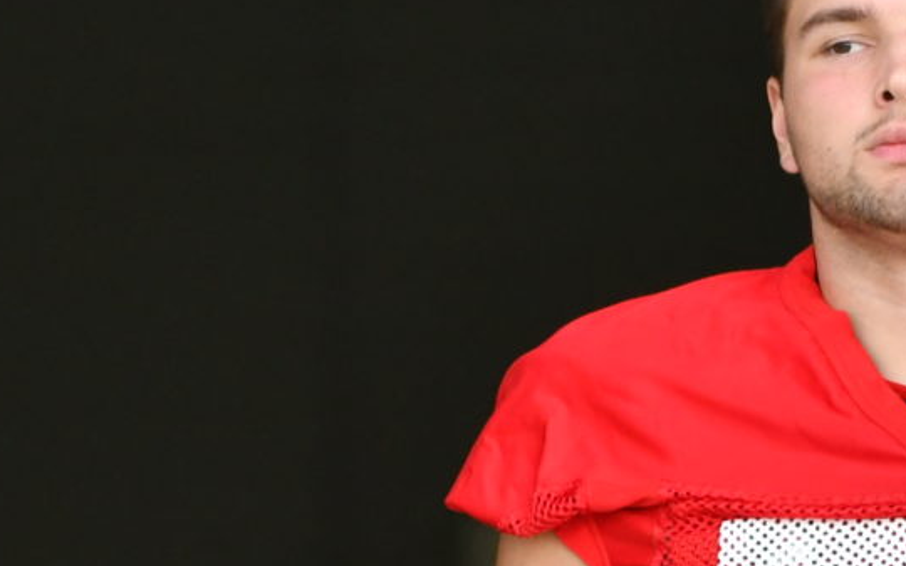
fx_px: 28630
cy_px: 752
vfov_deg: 1.1
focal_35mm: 1160
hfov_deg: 1.8
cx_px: 621
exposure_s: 1/640
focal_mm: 200
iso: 1000
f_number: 5.6
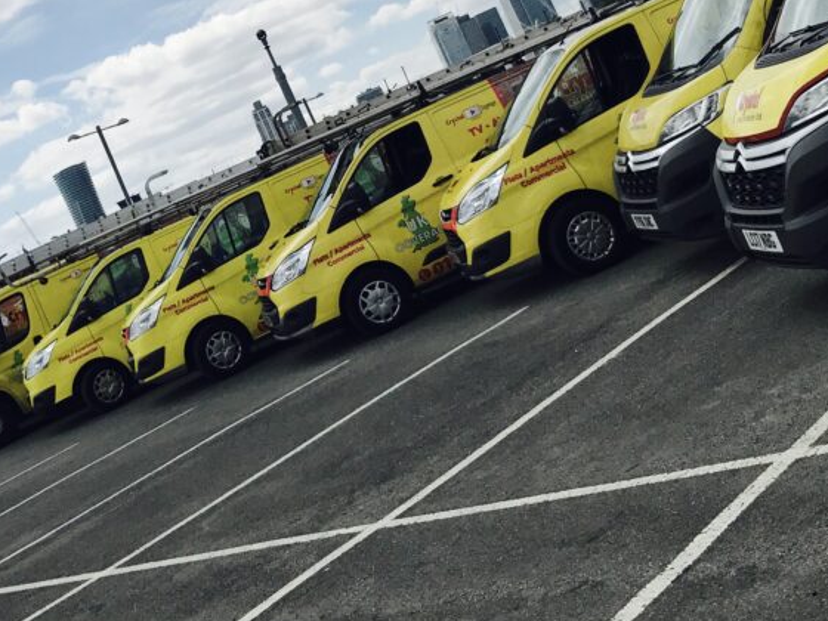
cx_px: 282
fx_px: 1435
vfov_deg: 24.0
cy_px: 118
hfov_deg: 31.9
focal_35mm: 60
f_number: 1.8
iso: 20
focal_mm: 3.99
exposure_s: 1/5319
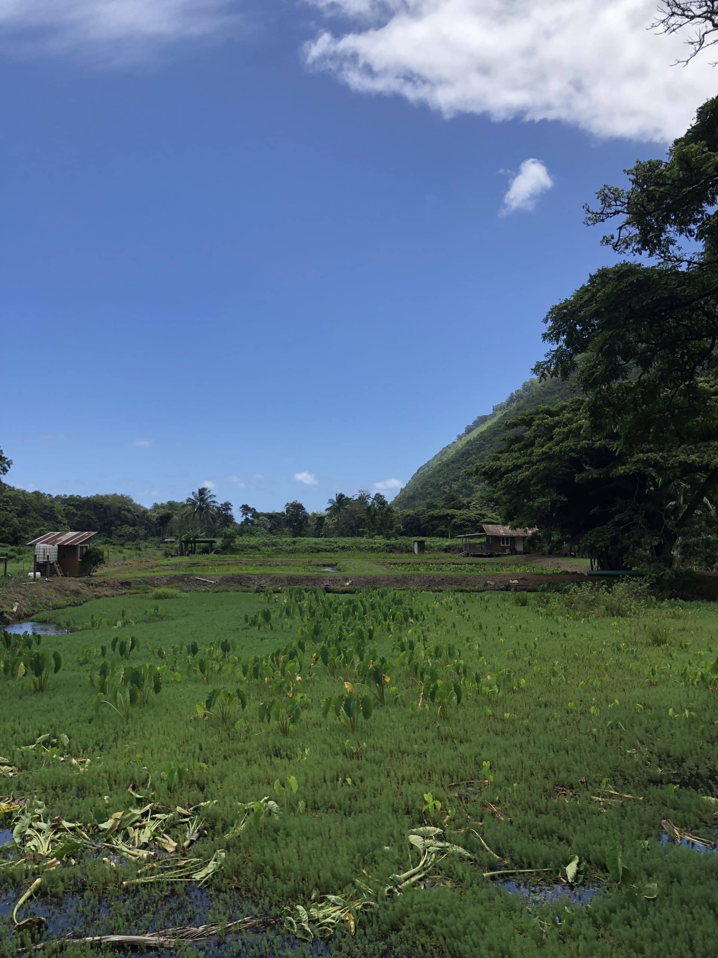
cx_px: 359
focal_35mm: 28
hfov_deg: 49.7
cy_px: 479
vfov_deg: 63.4
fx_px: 774
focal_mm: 4
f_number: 1.8
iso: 20
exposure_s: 1/1517
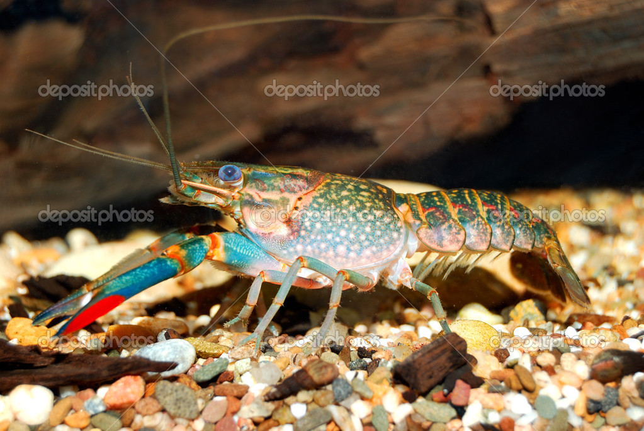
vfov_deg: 16.6
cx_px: 322
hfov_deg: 24.6
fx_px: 1478
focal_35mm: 82
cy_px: 216
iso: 100
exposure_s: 1/100
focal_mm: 55
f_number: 9
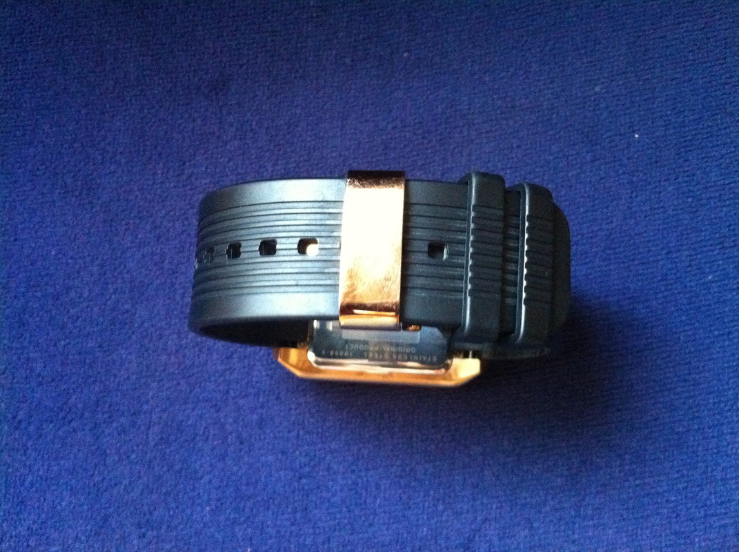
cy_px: 276
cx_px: 370
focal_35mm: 35
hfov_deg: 52.7
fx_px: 746
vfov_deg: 40.6
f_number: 2.8
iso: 1000
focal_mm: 3.85
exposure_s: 1/15
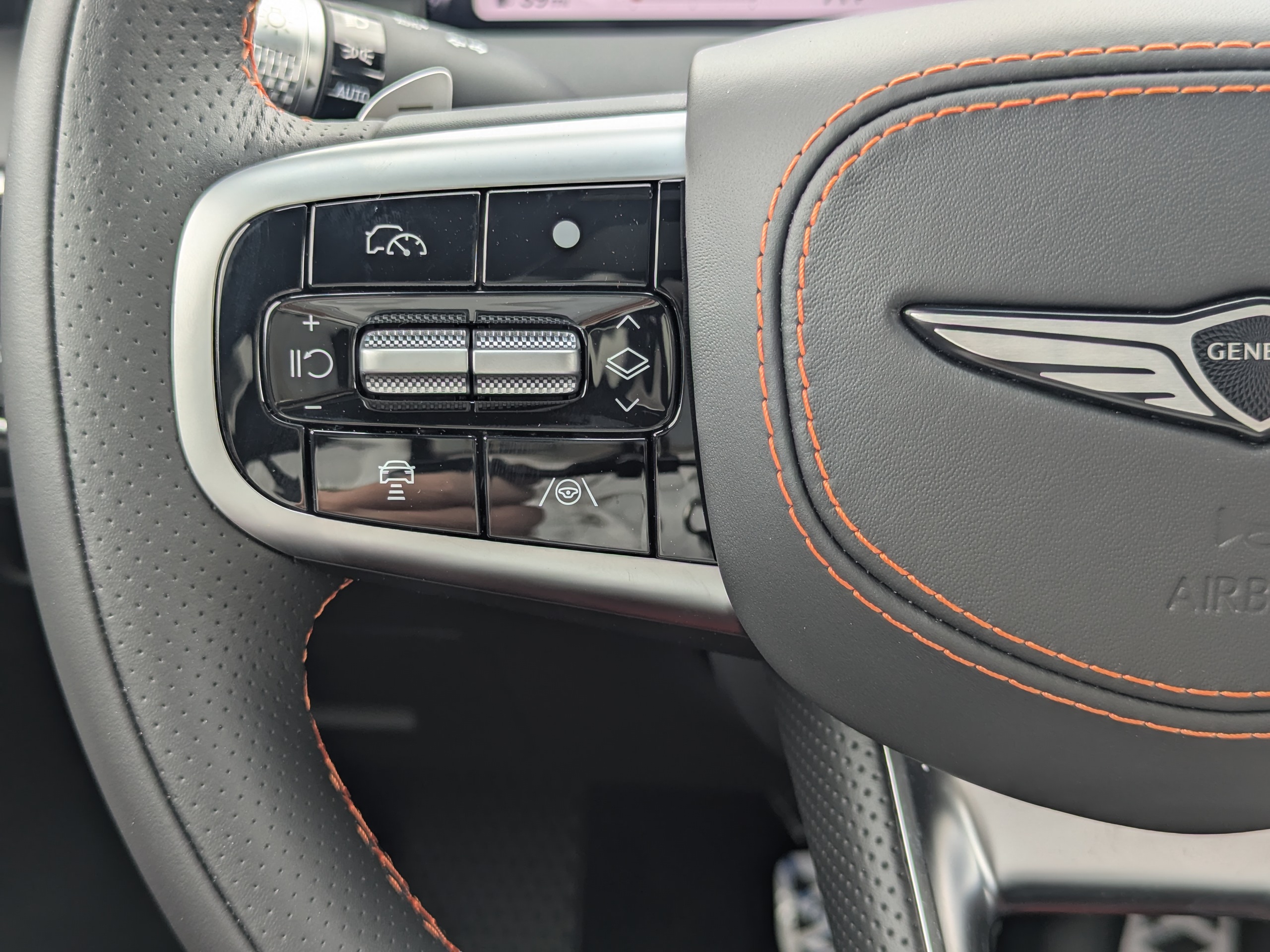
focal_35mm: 48
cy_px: 476
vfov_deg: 30.3
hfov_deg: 39.7
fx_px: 1761
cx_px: 635
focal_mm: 6.81
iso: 41
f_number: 1.85
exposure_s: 1/292
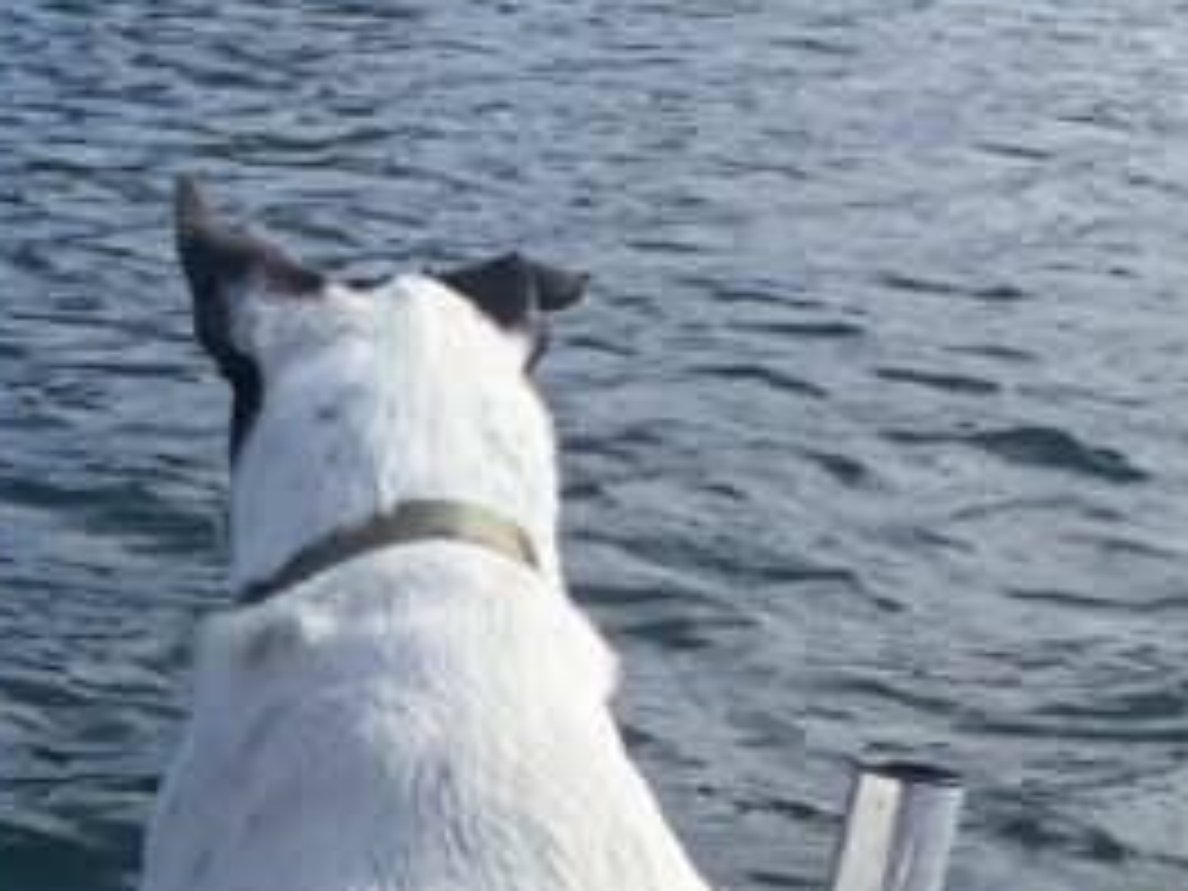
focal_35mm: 118
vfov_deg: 12.2
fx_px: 4050
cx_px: -1174
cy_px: 1184
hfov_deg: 14.1
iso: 25
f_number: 1.8
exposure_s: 1/1149
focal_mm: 4.25
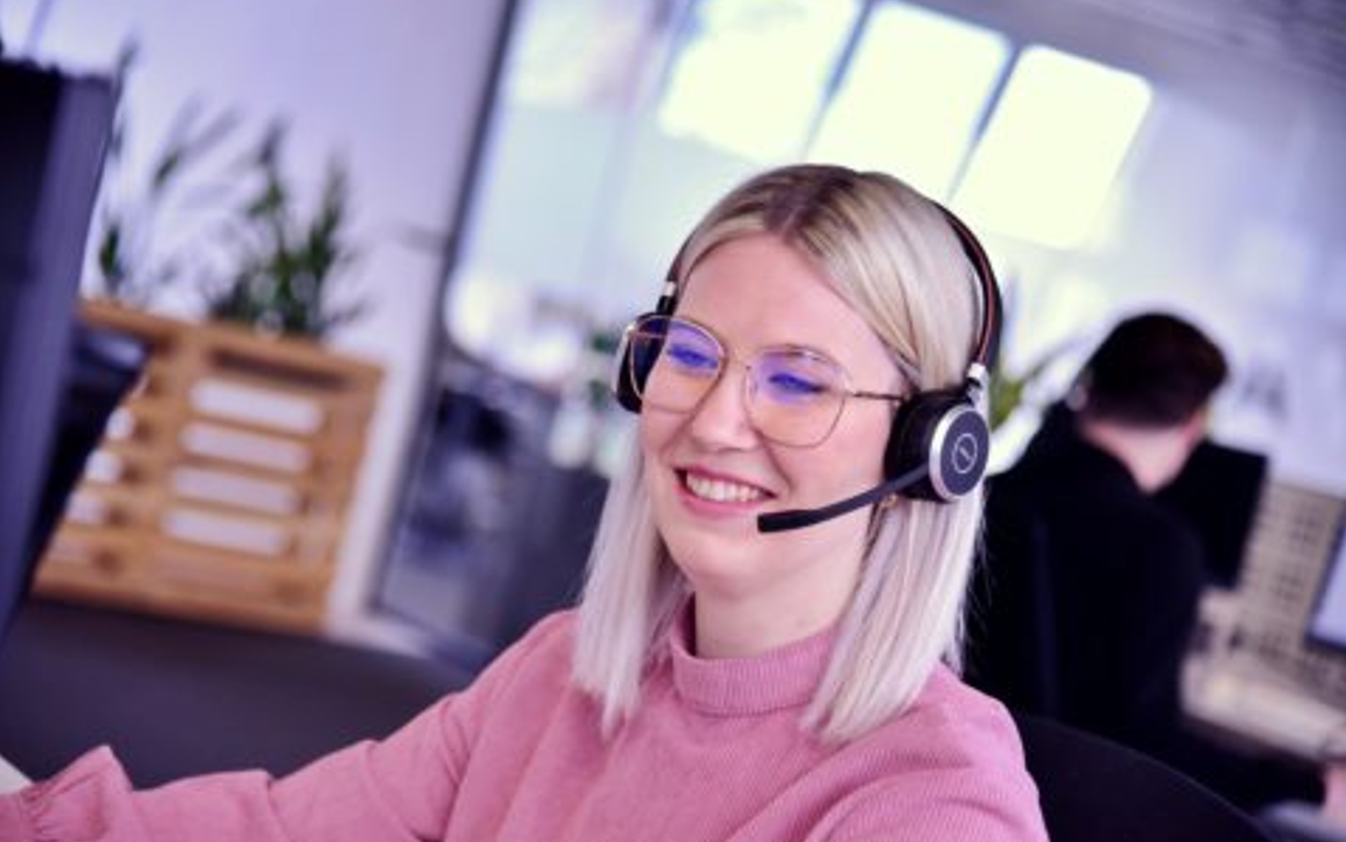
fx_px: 3192
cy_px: 411
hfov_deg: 23.8
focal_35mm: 87
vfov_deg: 15.0
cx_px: 673
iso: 1250
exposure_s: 1/400
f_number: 4
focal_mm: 85
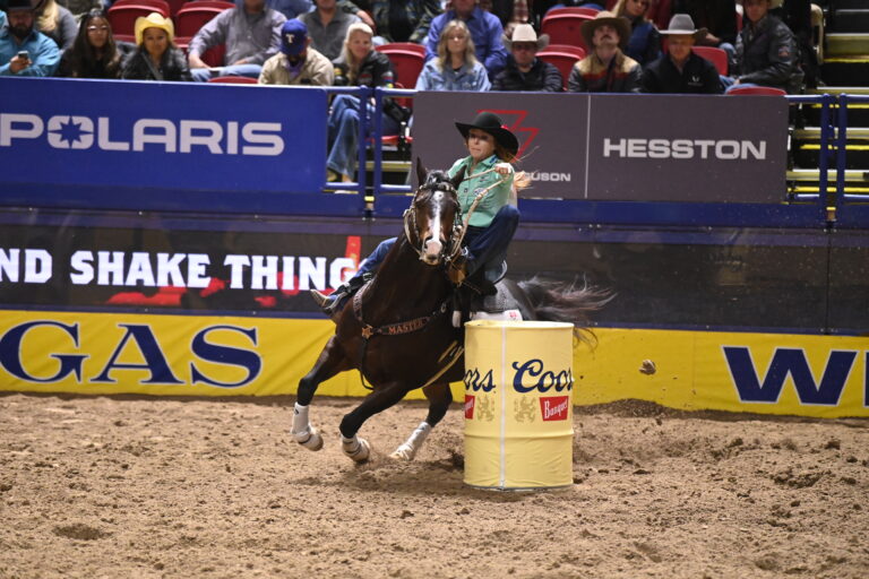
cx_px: 434
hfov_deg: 10.8
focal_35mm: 190
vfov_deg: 7.2
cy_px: 290
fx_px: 4586
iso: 10000
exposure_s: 1/1600
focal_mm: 190
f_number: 2.8
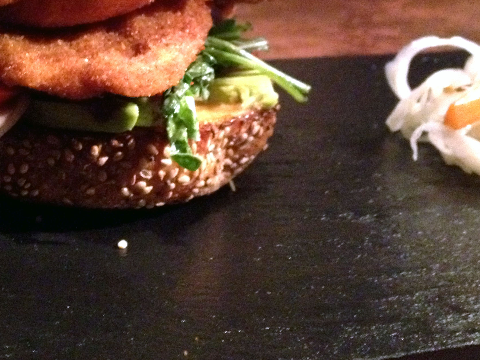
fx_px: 943
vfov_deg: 21.1
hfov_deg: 28.5
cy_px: 24
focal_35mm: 68
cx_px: 206
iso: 800
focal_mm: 4.28
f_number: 2.4
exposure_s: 1/15
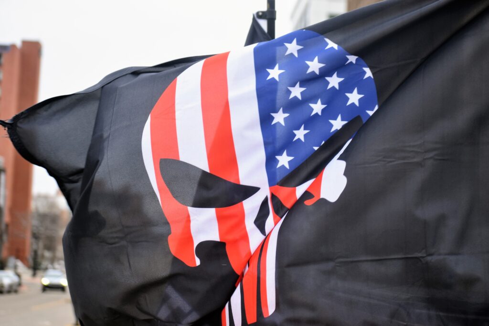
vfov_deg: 13.0
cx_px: 244
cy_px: 163
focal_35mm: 105
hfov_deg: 19.5
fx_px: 1426
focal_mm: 70
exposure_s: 1/400
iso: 400
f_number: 5
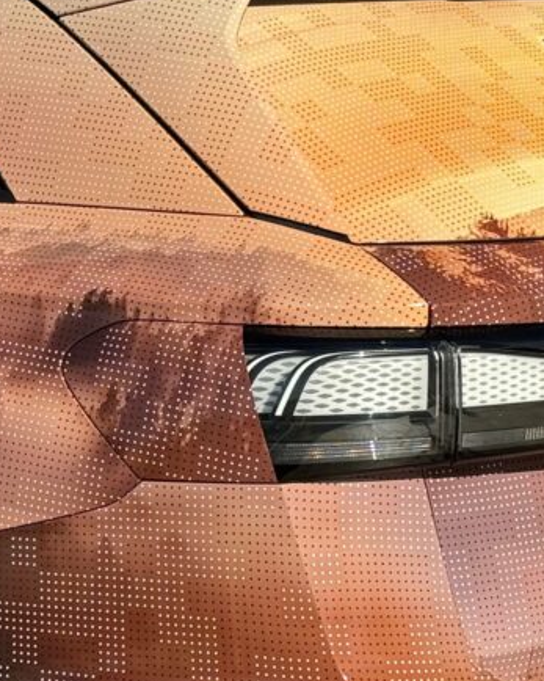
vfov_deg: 11.9
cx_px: 281
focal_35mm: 162
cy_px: 432
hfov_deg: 9.5
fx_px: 3261
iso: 64
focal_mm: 6.86
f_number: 1.78
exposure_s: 1/4608
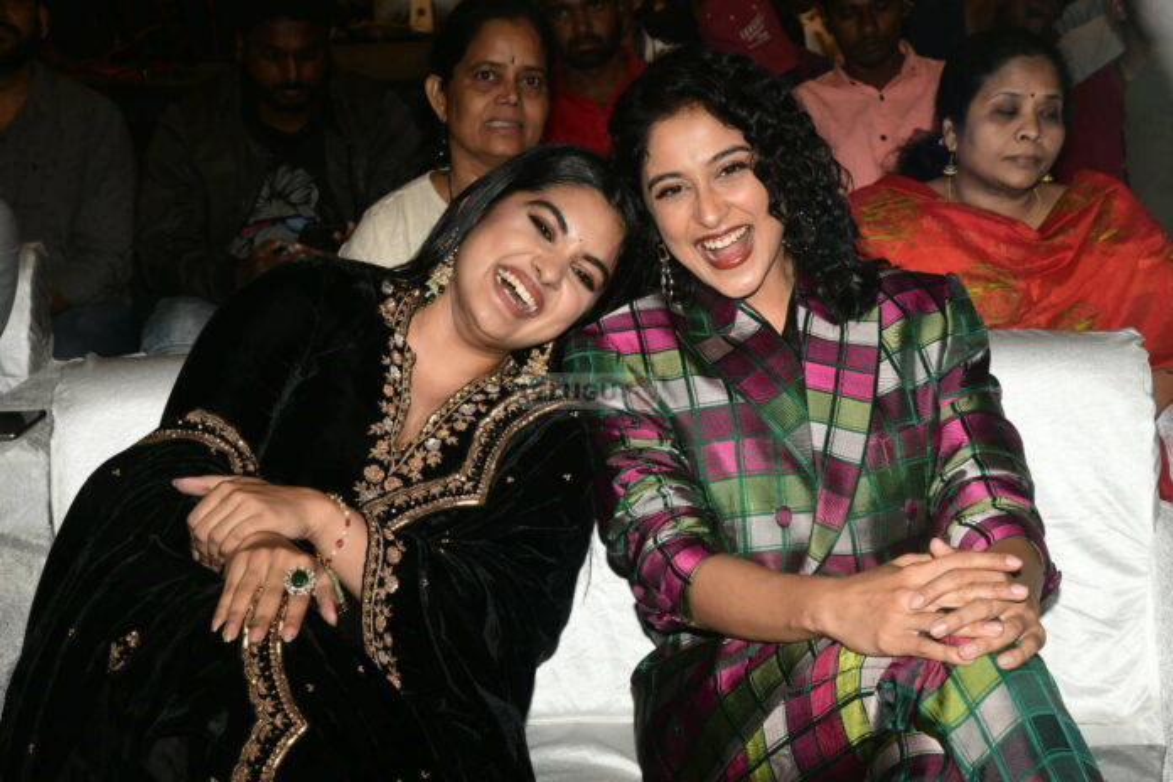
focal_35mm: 110
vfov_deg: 12.5
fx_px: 3584
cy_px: 391
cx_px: 586
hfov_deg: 18.6
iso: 1600
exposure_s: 1/125
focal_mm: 110
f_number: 18
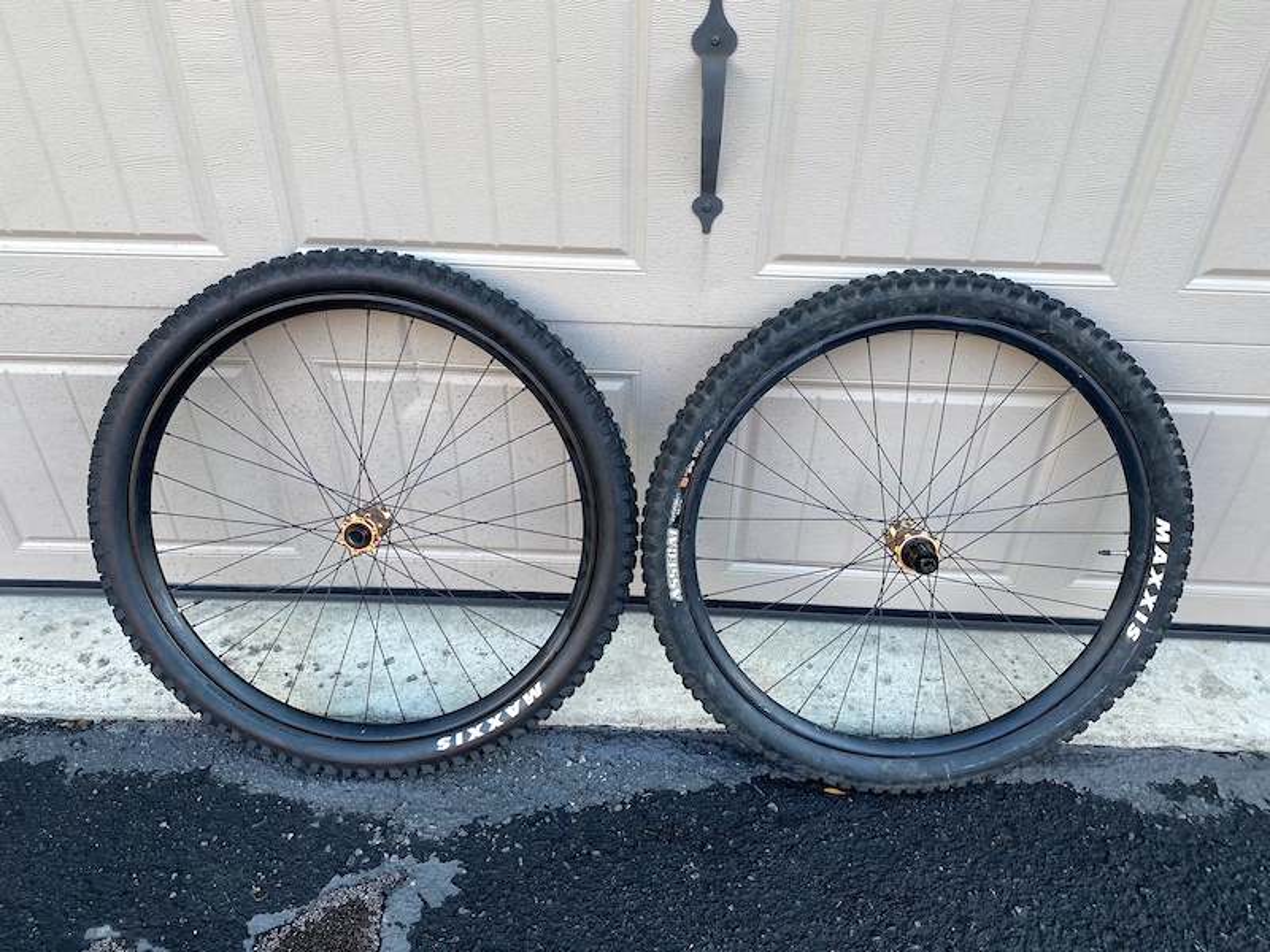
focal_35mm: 26
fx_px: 954
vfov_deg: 53.1
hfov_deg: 67.3
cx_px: 635
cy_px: 476
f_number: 1.8
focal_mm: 4.25
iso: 32
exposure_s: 1/120
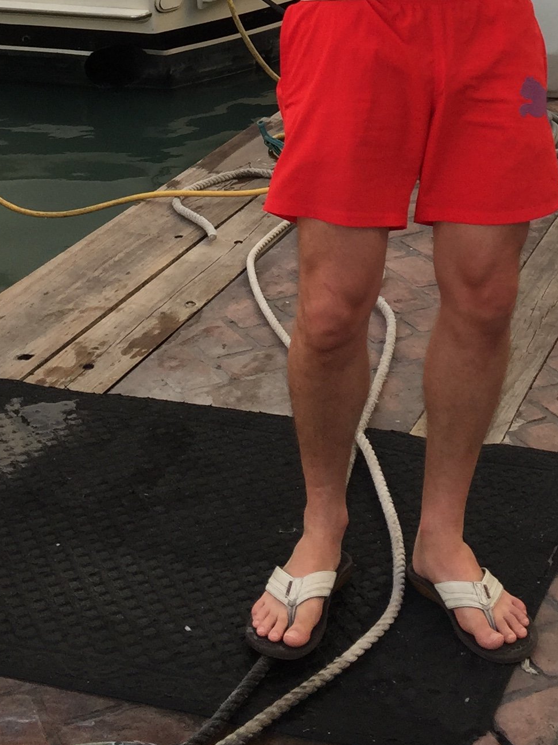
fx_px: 1570
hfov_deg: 20.0
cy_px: -111
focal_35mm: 73
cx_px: 437
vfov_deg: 24.5
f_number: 2.2
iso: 32
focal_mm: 4.15
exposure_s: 1/223
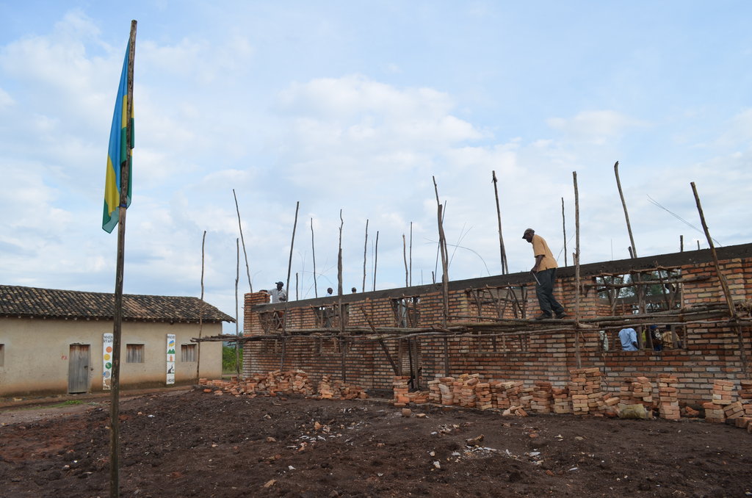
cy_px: 249
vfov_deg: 47.7
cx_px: 376
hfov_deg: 67.5
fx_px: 563
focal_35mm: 27
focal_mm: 18
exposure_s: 1/200
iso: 100
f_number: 7.1
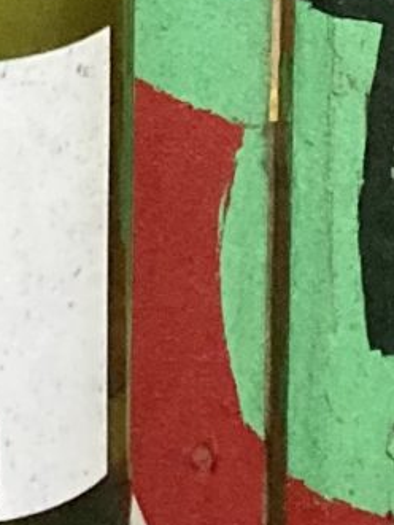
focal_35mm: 217
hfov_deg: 6.6
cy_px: -1093
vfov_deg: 7.8
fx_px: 3289
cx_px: -467
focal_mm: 3.99
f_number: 1.8
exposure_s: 1/50
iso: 320
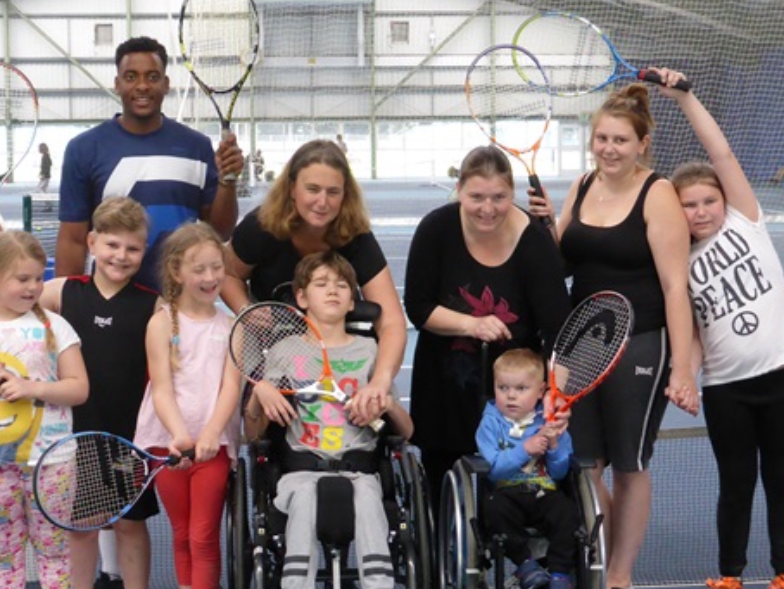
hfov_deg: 28.1
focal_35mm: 69
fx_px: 1564
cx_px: 444
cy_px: 307
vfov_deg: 21.3
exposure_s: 1/125
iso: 800
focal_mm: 8.5
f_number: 4.2
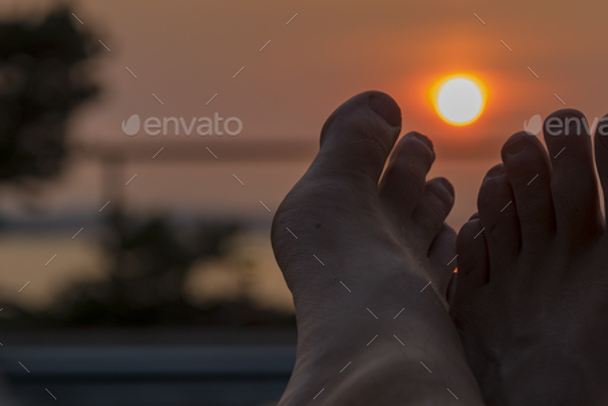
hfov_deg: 13.2
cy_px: 189
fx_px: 2635
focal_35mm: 156
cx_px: 379
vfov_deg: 8.8
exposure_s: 1/250
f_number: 8
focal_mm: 120
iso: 250
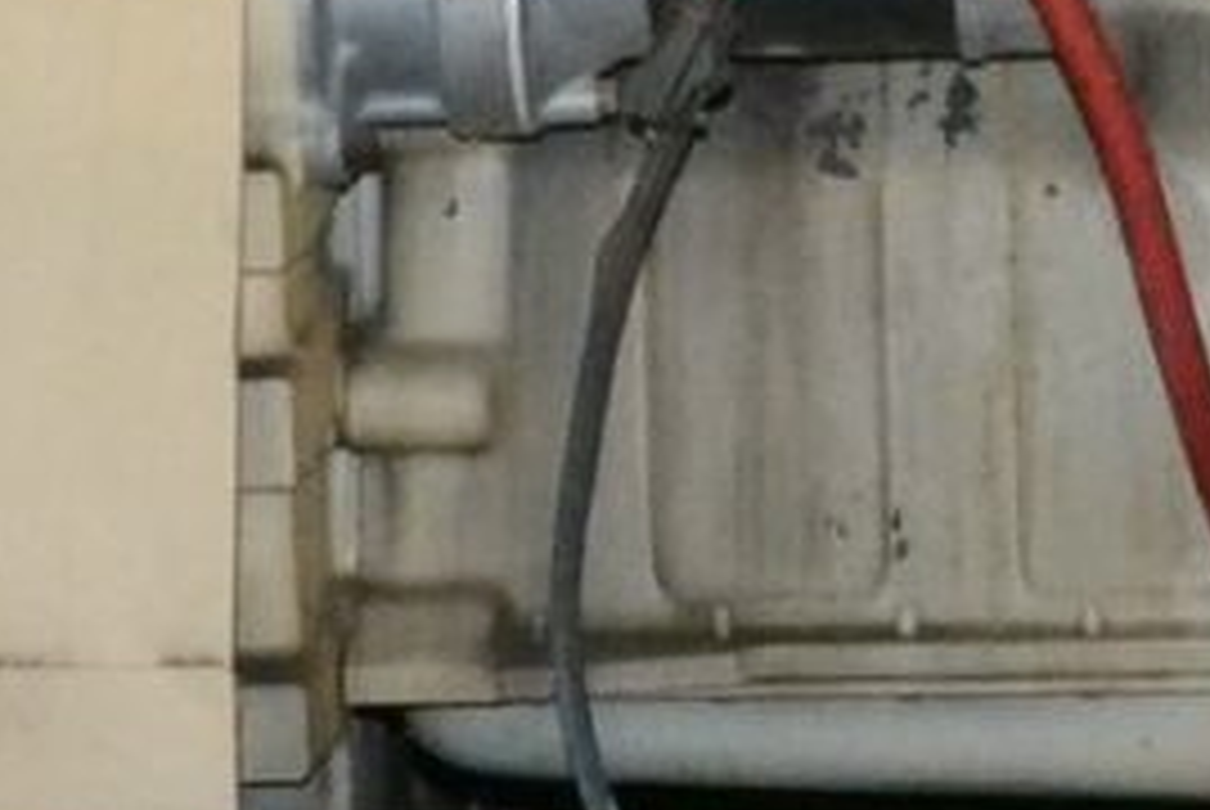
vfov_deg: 6.0
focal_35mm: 228
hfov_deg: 9.0
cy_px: 52
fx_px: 7672
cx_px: 1197
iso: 3200
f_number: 3.8
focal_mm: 20
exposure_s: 1/60
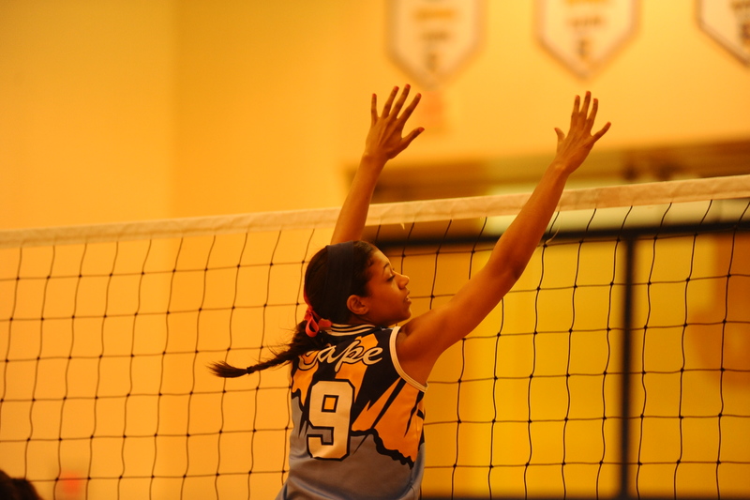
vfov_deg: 6.9
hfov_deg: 10.3
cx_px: 375
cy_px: 250
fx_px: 4166
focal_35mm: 200
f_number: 2.8
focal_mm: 200
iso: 2500
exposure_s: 1/320
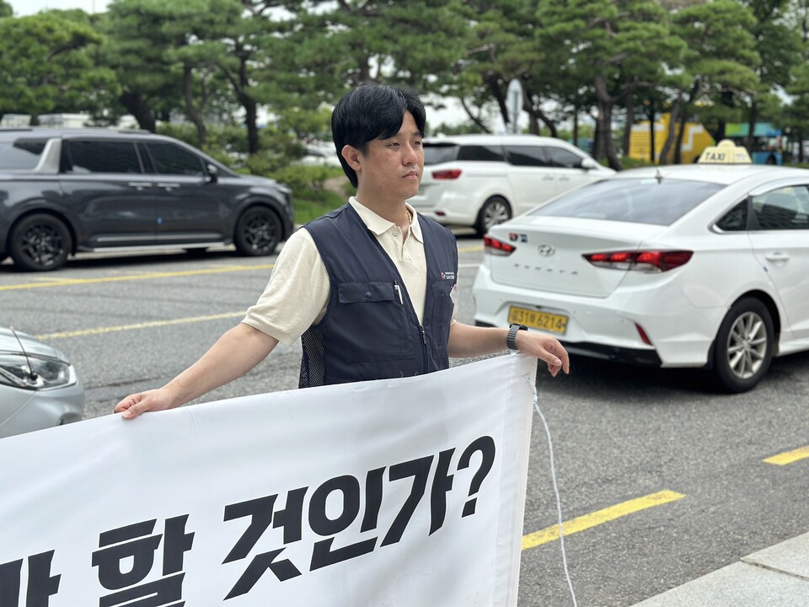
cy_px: 304
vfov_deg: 30.3
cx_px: 404
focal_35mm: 48
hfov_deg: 39.7
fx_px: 1122
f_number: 1.78
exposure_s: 1/3597
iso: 100
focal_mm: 6.86
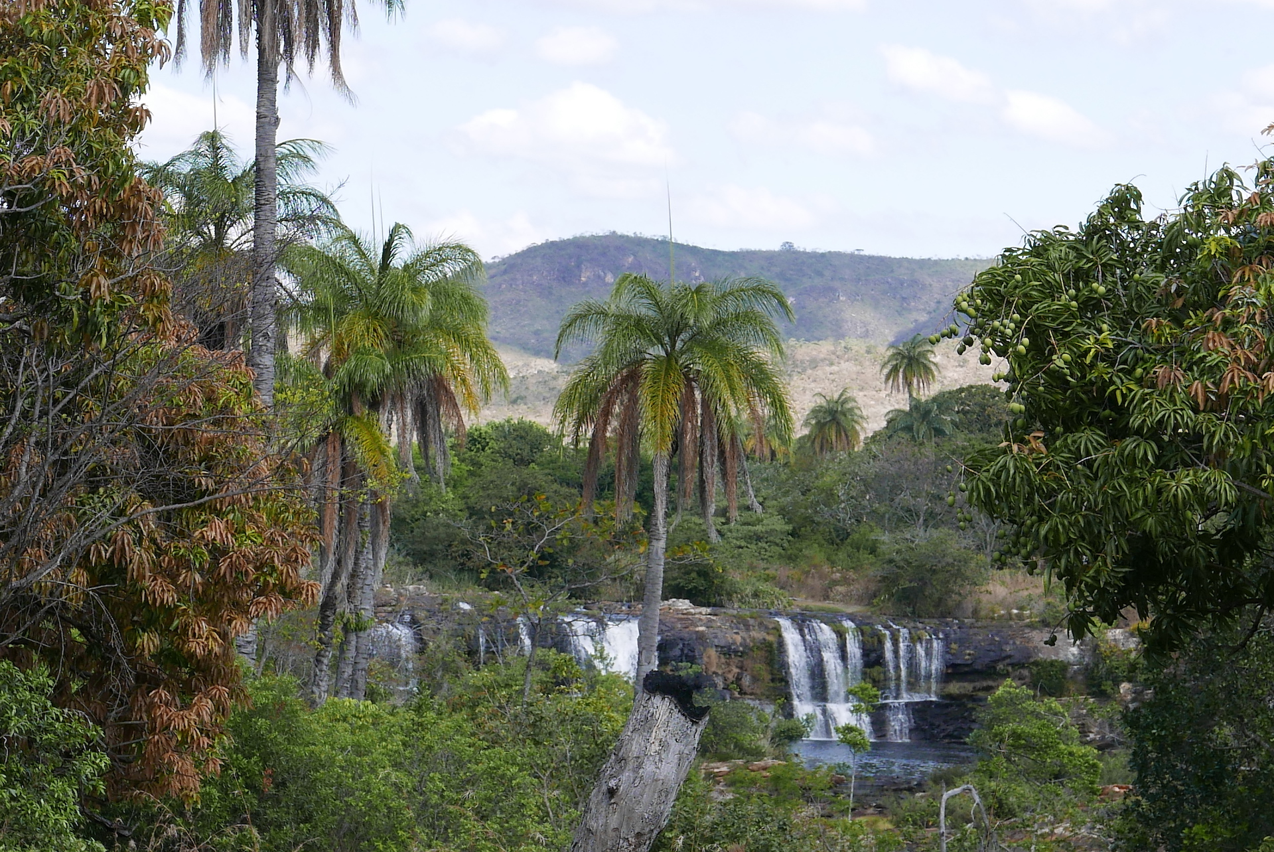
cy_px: 426
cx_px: 637
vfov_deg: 9.2
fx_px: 5313
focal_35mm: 150
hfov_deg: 13.7
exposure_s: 1/320
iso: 200
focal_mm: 34
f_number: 5.6
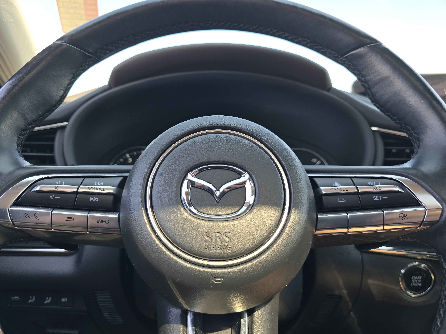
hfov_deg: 73.9
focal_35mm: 23
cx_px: 223
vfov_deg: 58.9
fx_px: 296
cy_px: 167
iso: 32
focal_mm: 6.3
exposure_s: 1/180
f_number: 1.7
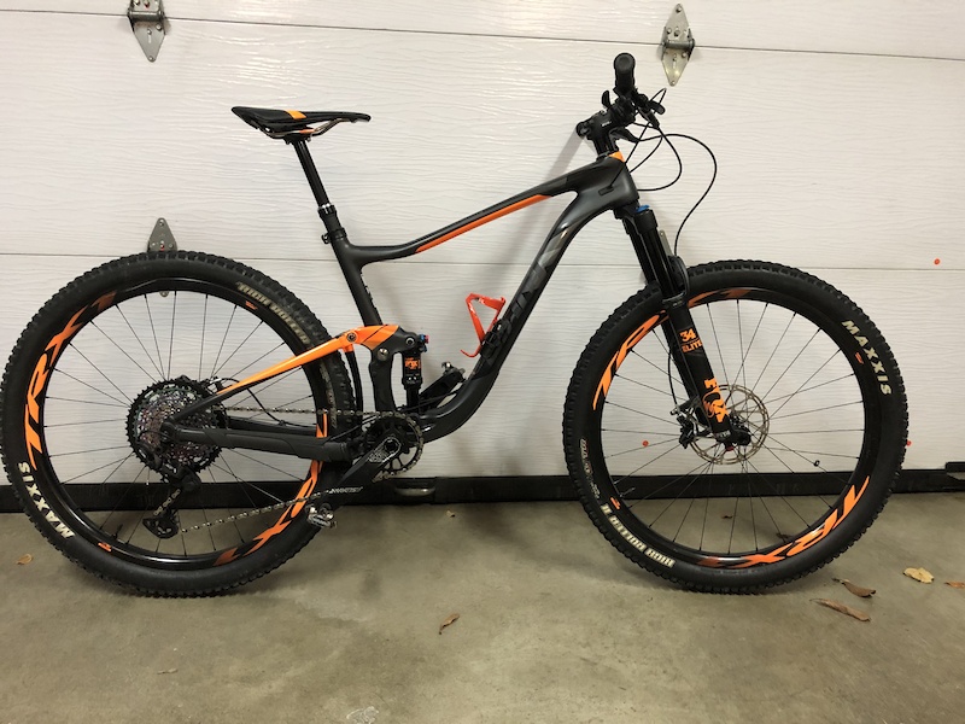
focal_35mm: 28
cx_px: 482
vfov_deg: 49.7
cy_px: 362
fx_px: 781
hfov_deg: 63.4
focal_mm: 3.99
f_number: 1.8
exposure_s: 1/13
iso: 100
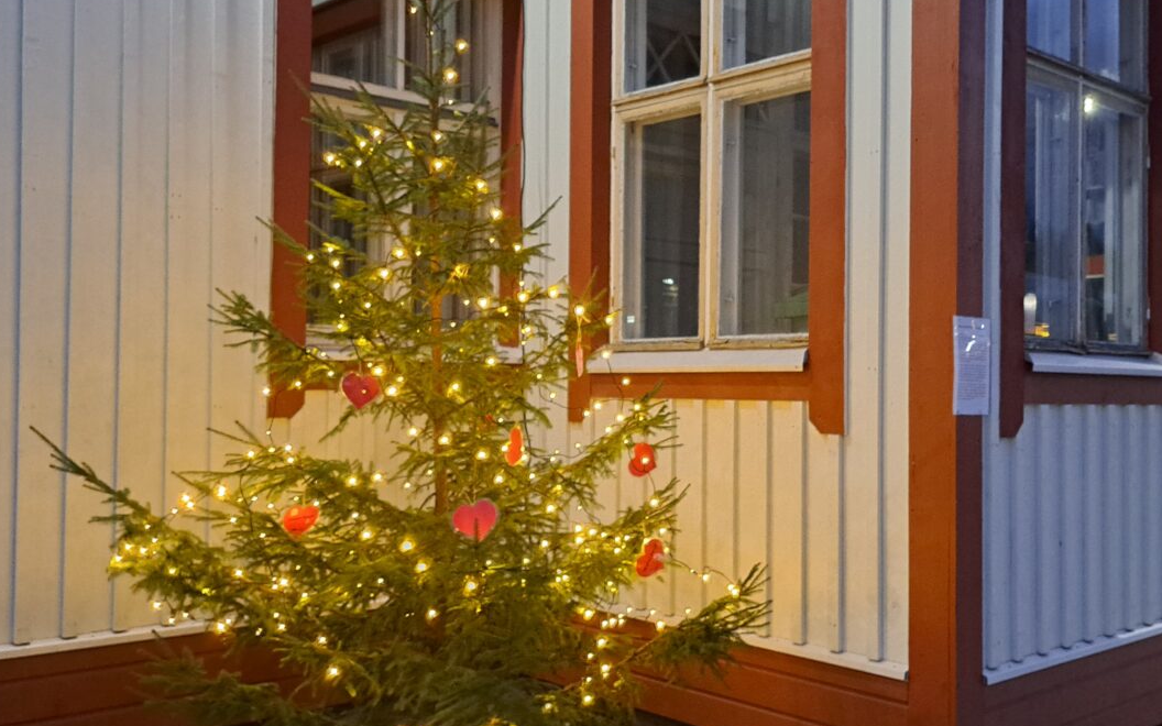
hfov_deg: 52.6
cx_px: 654
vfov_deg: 34.4
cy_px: 373
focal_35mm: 37
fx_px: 1172
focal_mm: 5.23
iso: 500
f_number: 1.8
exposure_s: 1/25
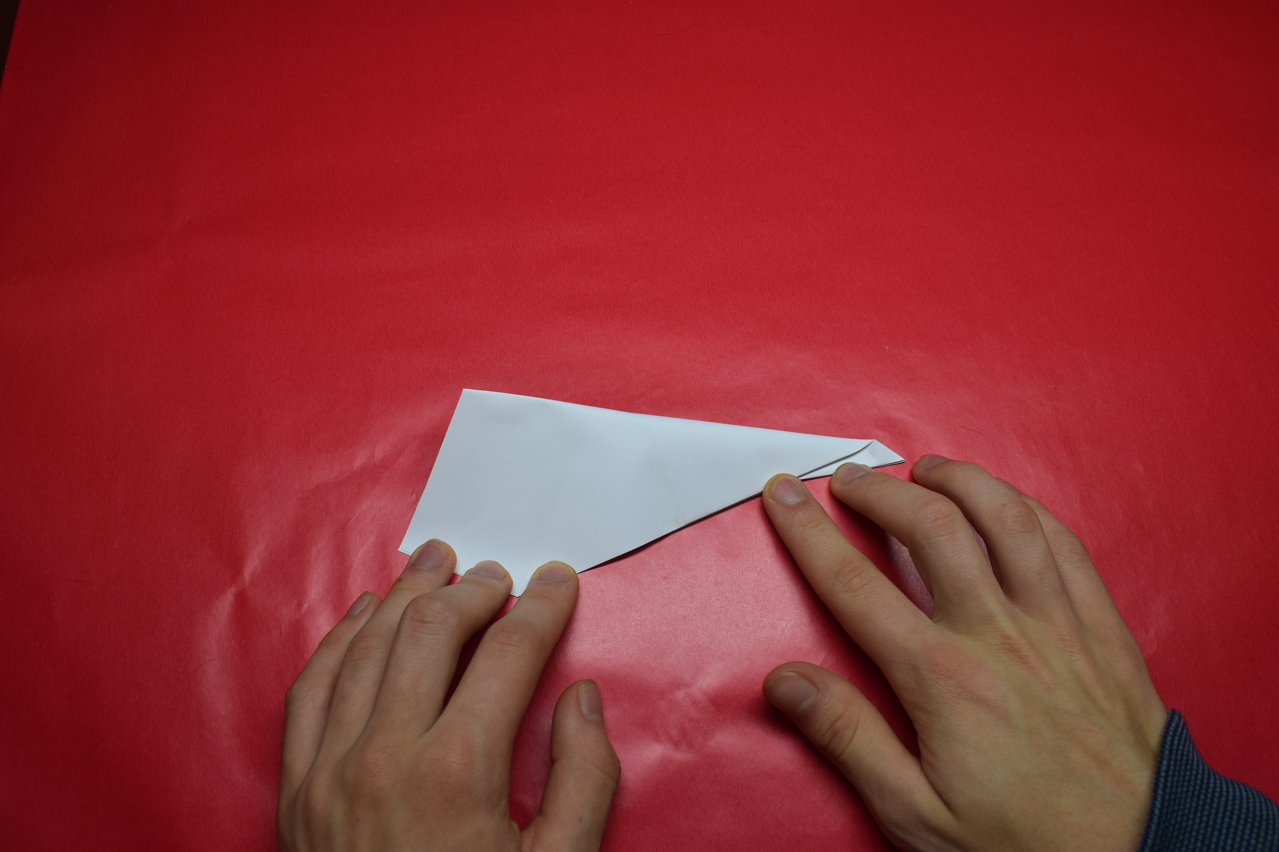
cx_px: 640
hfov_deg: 59.5
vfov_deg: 41.7
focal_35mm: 32
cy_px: 426
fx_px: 1119
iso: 100
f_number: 9
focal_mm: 21
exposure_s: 1/15
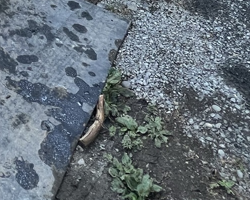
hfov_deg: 30.3
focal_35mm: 52
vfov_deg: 20.2
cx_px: -54
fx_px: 385
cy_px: -168
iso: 32
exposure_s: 1/272
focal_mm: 1.57
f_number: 1.8
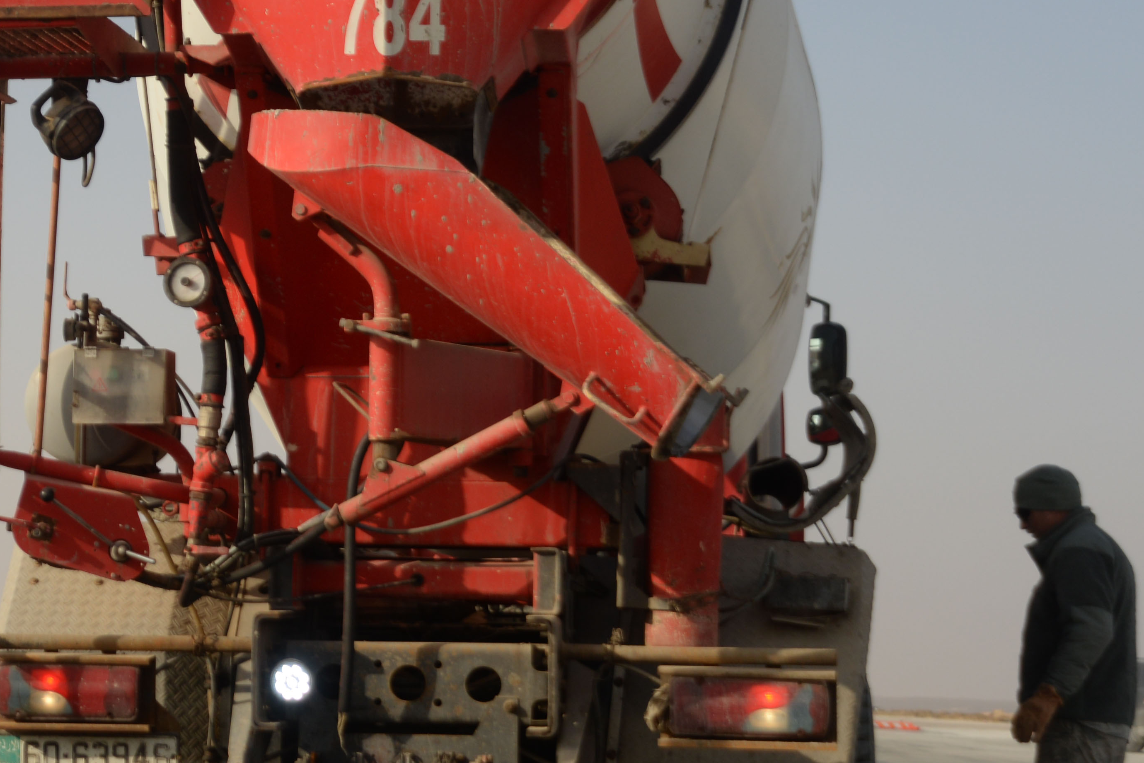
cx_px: 200
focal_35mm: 109
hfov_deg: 18.6
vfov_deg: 12.6
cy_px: 347
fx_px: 3464
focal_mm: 50
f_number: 5
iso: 250
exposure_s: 1/2500
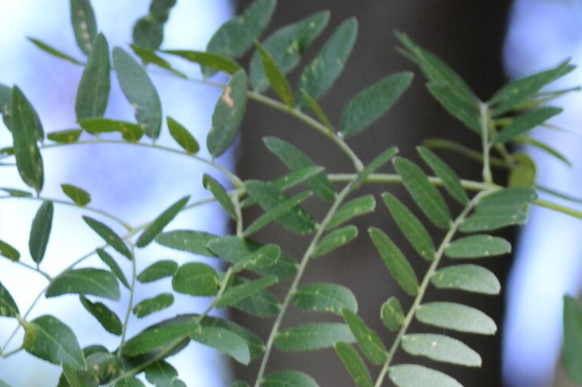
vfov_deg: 3.1
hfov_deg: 4.7
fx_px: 7110
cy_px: 908
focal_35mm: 440
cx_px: 529
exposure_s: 1/160
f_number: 5.6
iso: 220
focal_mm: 86
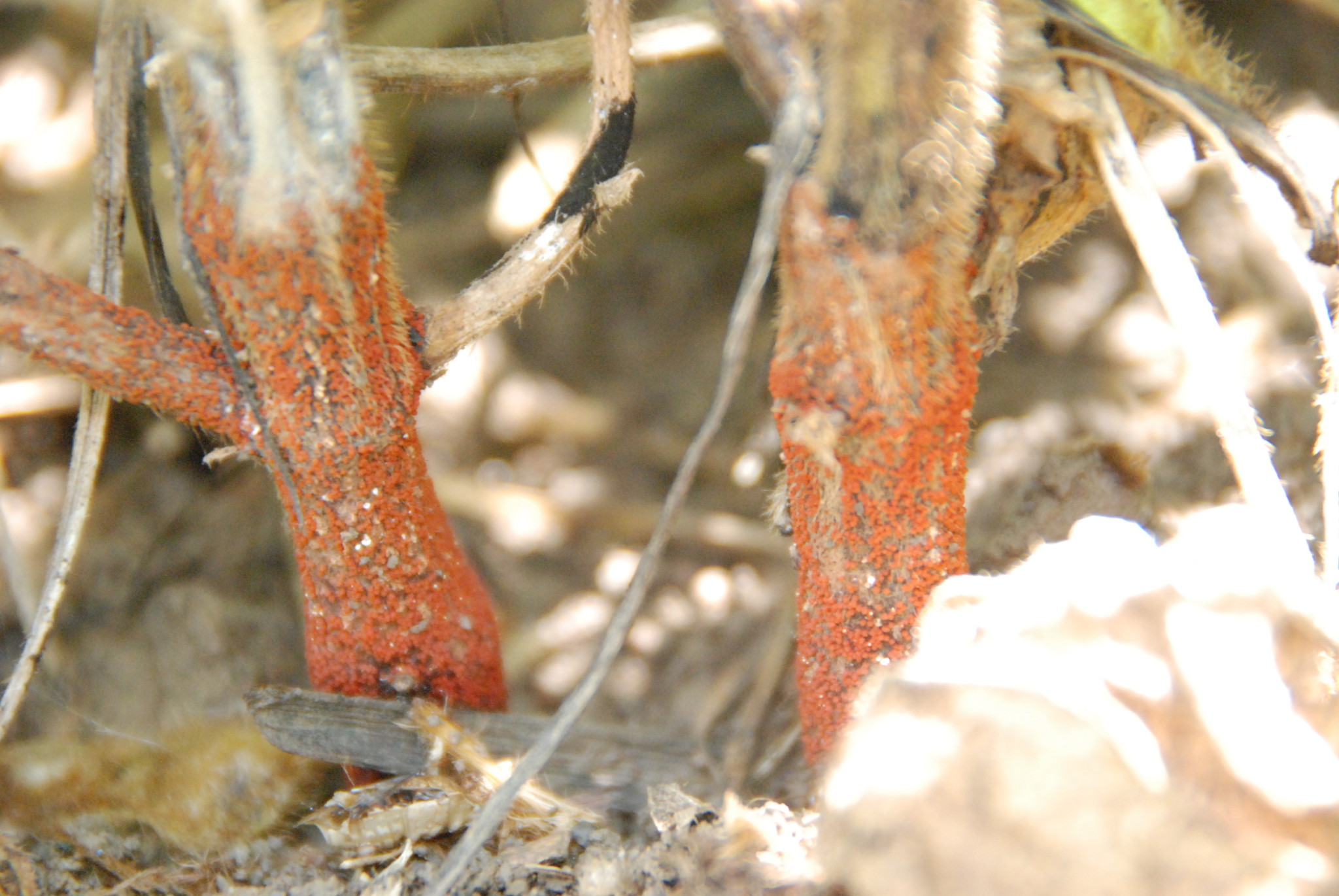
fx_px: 9496
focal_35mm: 255
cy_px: 448
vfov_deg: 5.4
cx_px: 670
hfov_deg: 8.1
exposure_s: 1/100
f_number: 6.3
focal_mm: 170
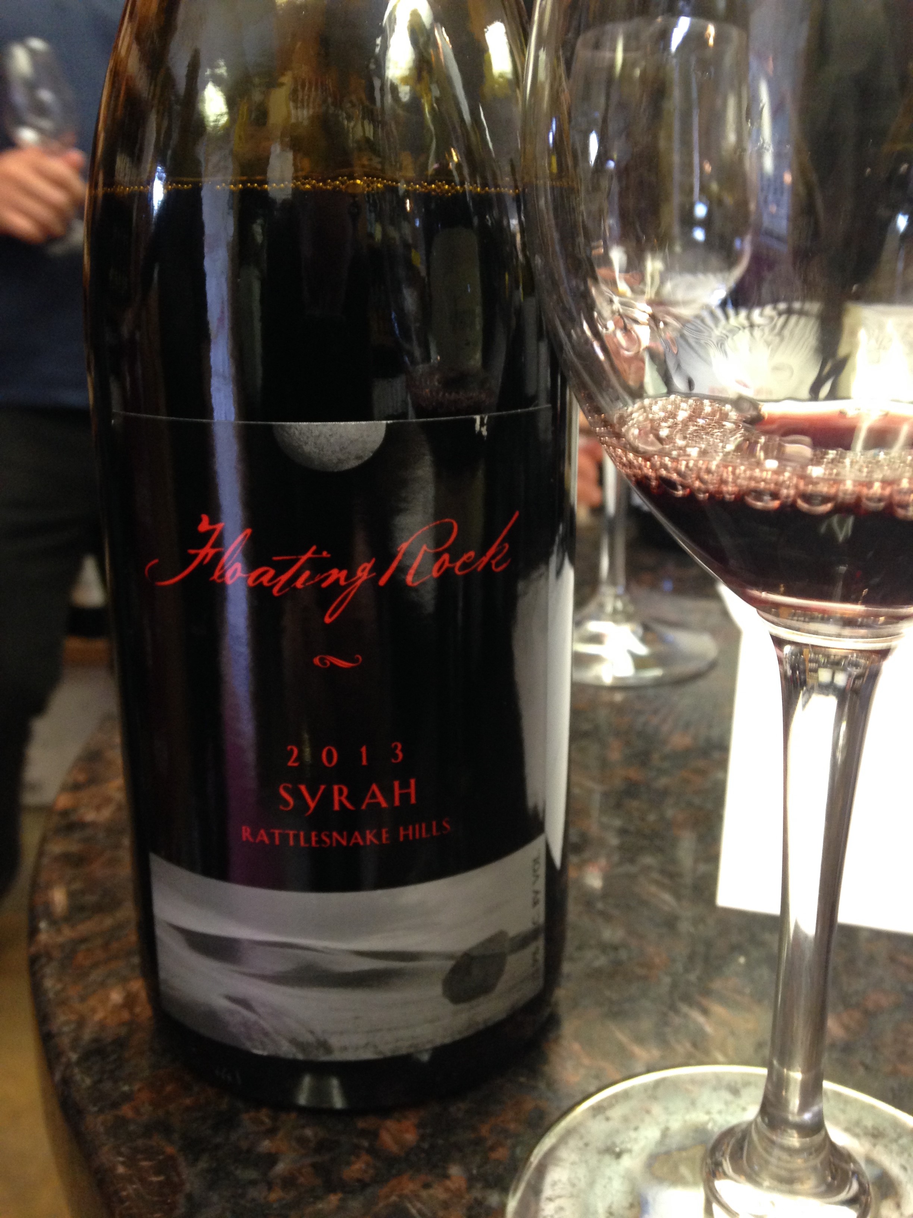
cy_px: 609
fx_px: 1161
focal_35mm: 33
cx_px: 456
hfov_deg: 42.9
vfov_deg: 55.4
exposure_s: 1/20
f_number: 2.4
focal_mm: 4.12
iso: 200
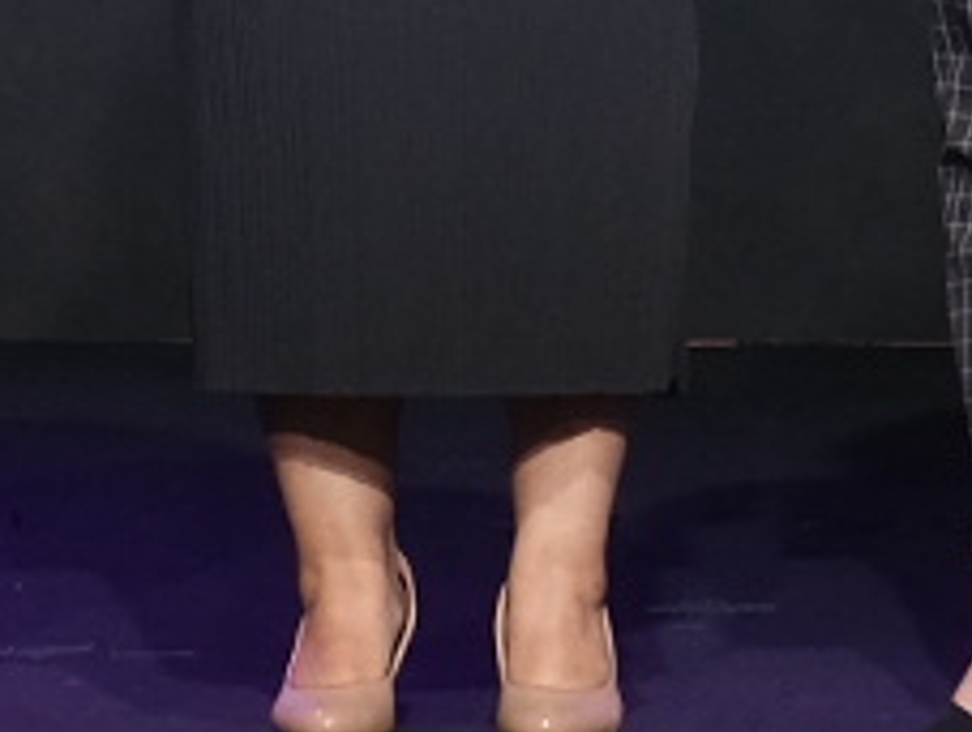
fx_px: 11615
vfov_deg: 3.6
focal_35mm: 413
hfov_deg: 4.8
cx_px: 1118
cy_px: -1066
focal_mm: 36.6
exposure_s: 1/60
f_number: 4.5
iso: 640
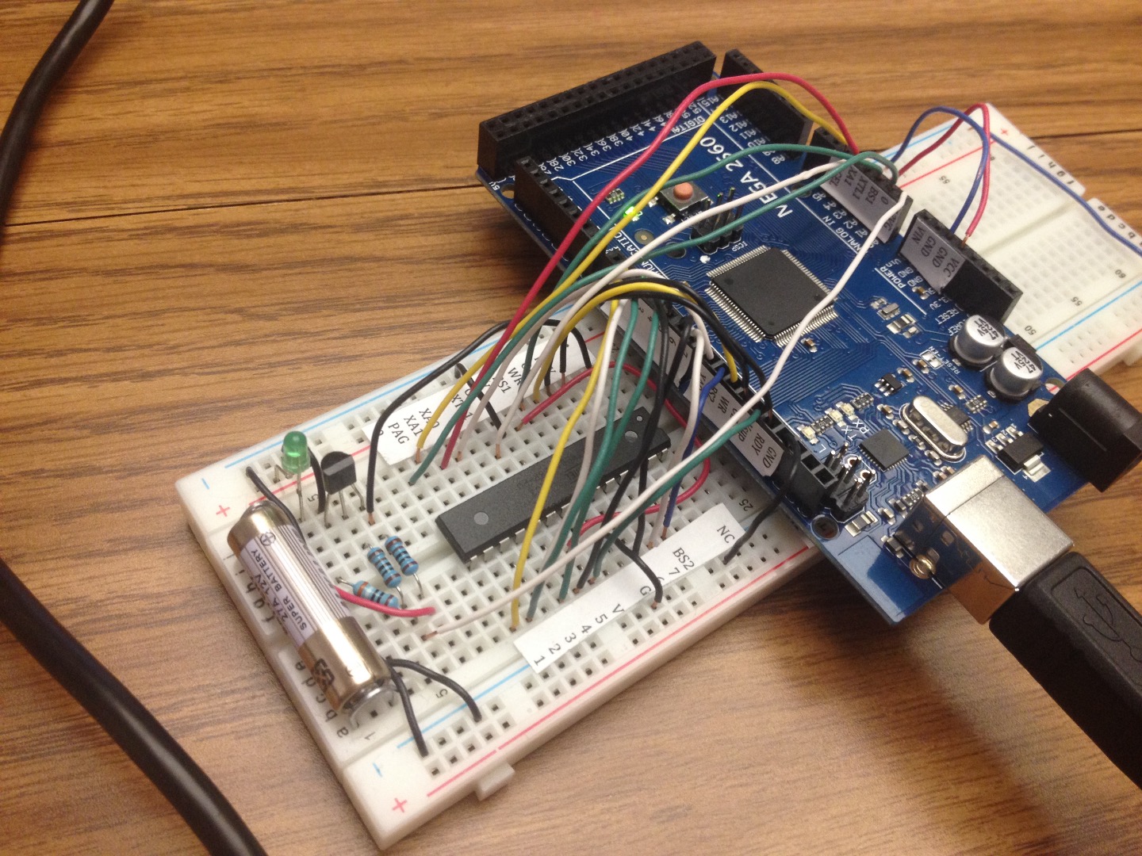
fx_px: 1155
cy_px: 428
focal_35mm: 35
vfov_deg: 40.7
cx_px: 571
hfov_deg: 52.6
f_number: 2.4
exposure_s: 1/20
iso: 125
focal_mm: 4.28
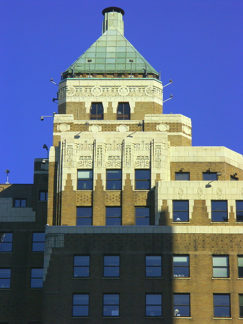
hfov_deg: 7.6
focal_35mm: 195
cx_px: 122
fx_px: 1825
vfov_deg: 10.1
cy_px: 162
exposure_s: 1/640
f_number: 7.1
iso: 100
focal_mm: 49.27
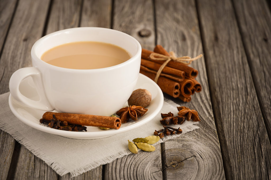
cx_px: 136
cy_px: 90
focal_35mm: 128
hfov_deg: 16.1
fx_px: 958
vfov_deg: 10.7
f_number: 5.6
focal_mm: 85
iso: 100
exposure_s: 1/5
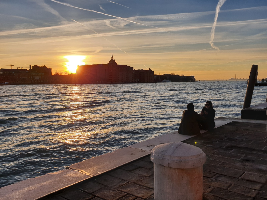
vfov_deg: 53.1
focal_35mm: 26
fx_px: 201
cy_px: 100
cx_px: 134
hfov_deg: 67.3
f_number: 2.4
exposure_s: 1/2119
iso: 50
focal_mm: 4.3
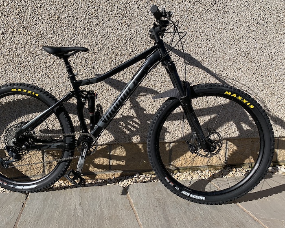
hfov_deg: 60.2
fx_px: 245
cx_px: 124
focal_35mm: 29
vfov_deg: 50.0
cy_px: 108
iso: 25
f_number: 1.8
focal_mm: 4.25
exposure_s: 1/2481
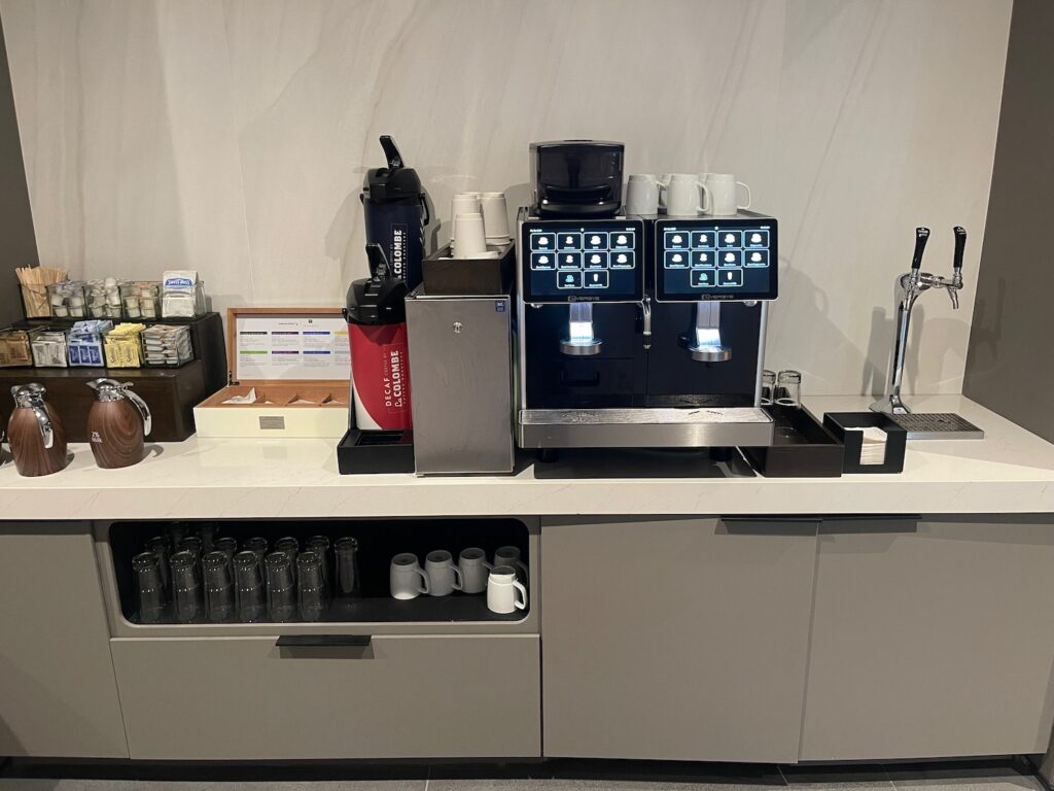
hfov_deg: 67.3
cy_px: 396
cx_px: 527
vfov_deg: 53.1
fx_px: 792
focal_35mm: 26
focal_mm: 5.1
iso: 320
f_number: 1.6
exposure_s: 1/58
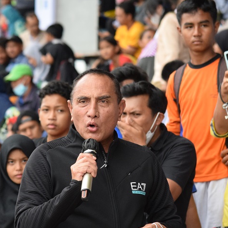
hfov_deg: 5.5
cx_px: 82
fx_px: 2362
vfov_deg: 5.5
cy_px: 124
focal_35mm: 317
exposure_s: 1/800
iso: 1600
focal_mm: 116
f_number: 5.6
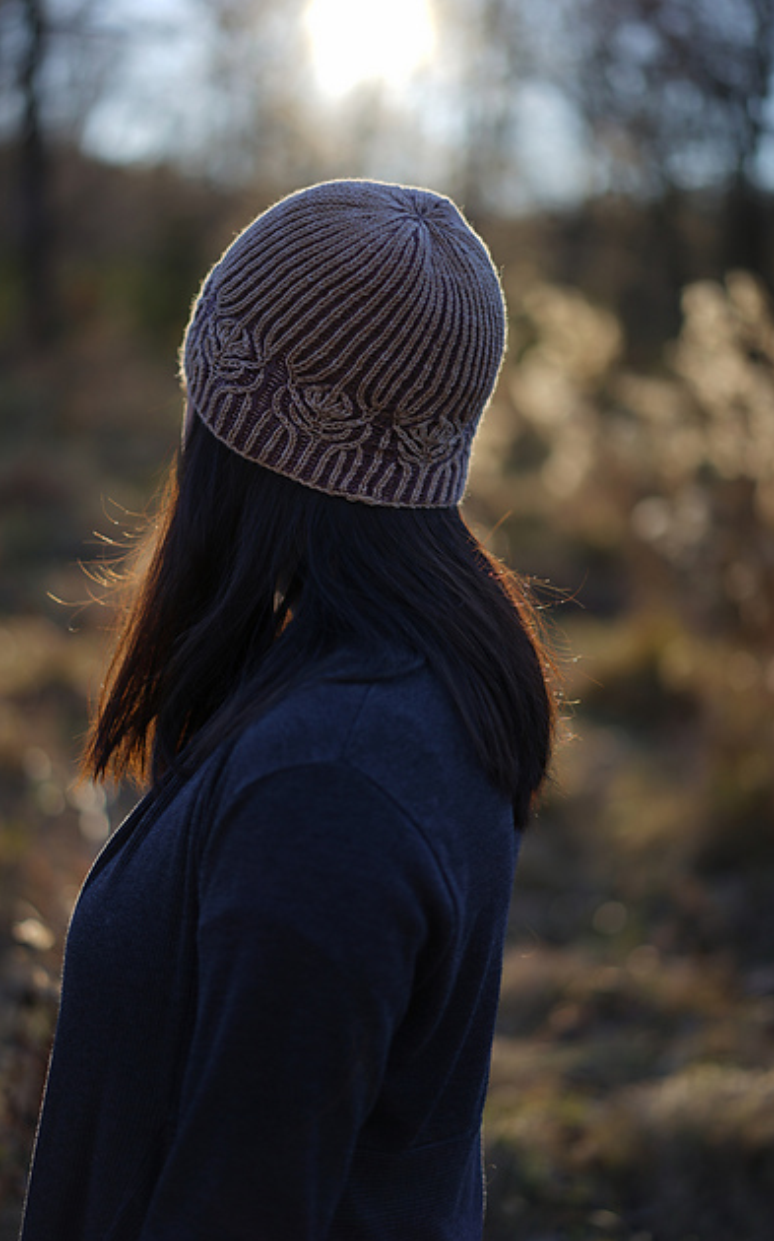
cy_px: 615
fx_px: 1926
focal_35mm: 57
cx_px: 363
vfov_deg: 35.7
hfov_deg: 22.7
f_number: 1.8
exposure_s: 1/800
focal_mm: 55
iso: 50
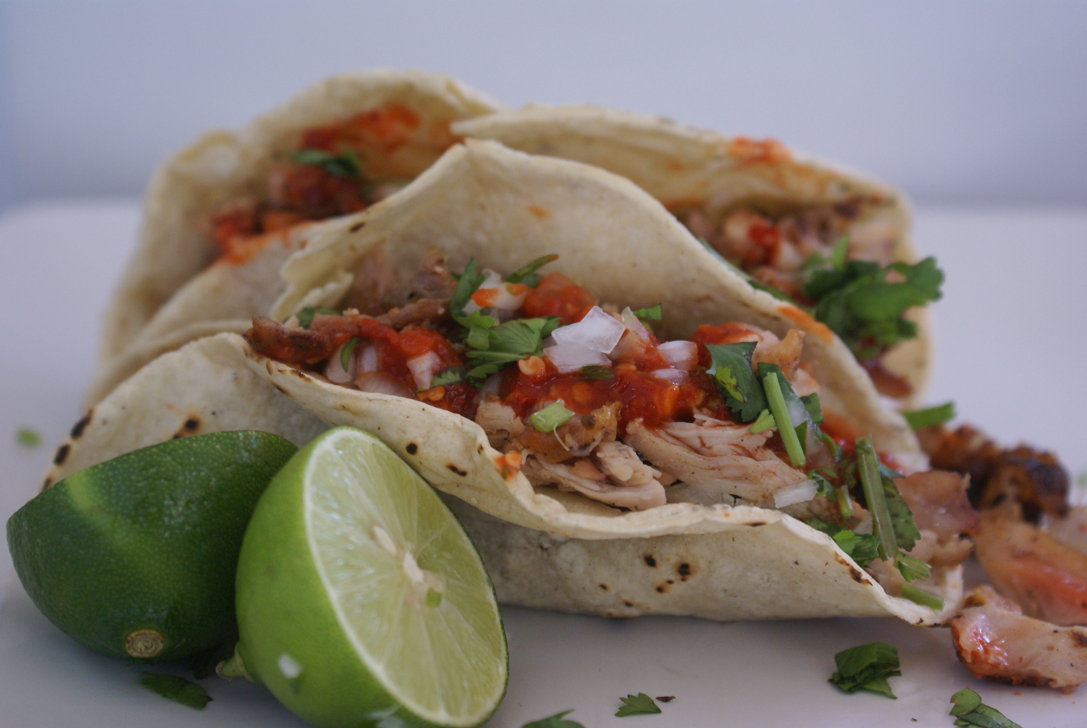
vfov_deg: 20.2
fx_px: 2041
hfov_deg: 29.8
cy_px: 364
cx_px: 544
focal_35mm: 68
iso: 400
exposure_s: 1/40
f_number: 5.6
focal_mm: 45
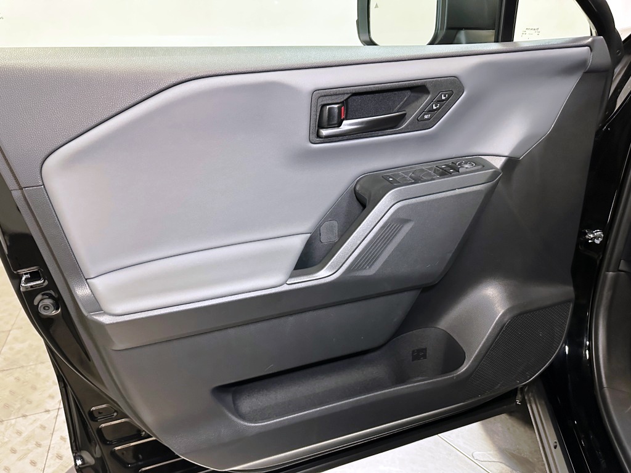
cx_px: 316
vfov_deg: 56.8
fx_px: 437
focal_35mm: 24
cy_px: 236
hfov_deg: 71.6
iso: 800
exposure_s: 1/40
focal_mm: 6.86
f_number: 1.78
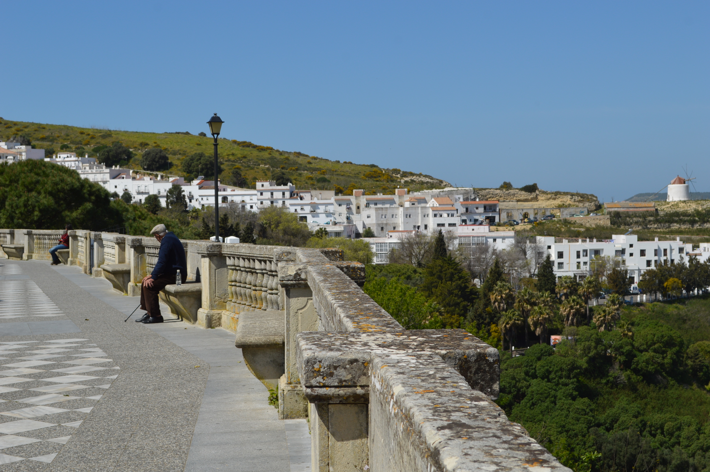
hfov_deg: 33.4
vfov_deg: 22.6
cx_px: 355
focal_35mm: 60
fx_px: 1182
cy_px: 236
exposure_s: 1/320
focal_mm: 40
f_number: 9
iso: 100
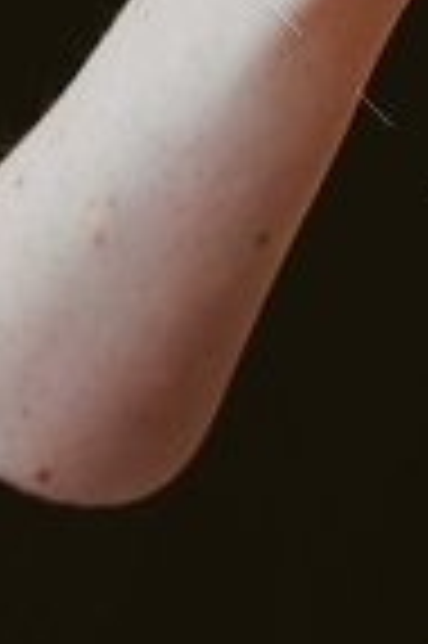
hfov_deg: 4.4
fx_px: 5541
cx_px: 667
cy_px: -286
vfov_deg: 6.6
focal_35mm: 310
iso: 640
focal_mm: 50
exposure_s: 1/160
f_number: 3.5
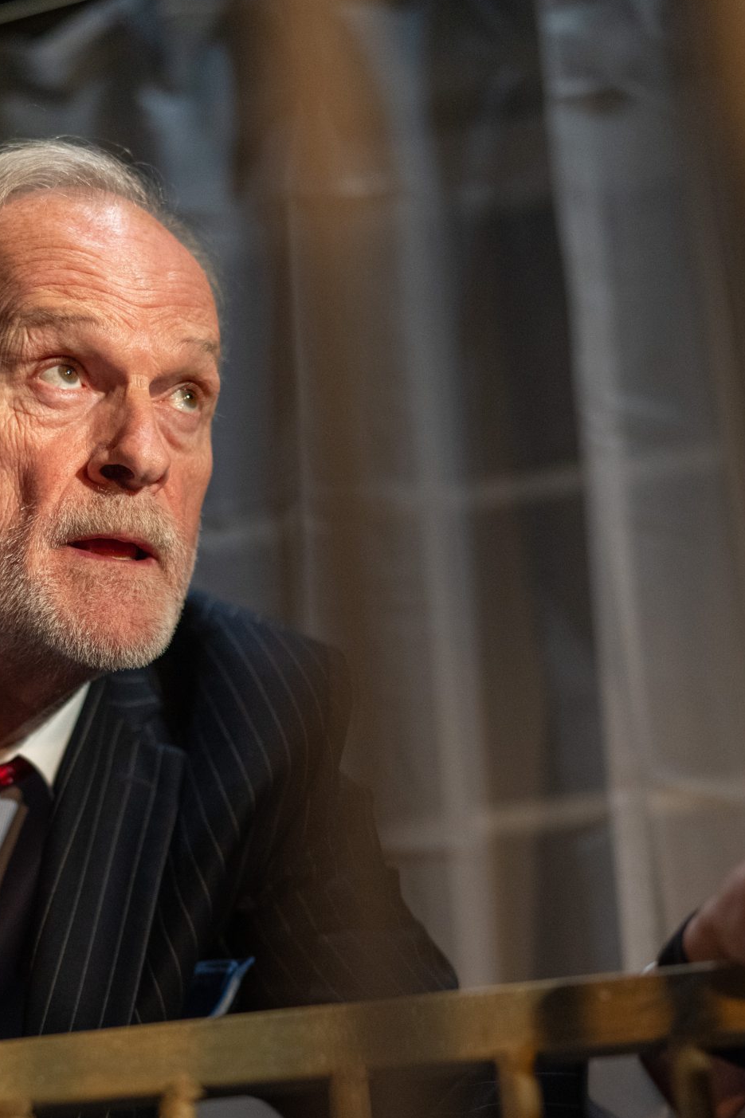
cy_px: 823
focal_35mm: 77
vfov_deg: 26.0
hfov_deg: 17.7
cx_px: 284
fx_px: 2391
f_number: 1.6
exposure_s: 1/250
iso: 3200
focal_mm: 50
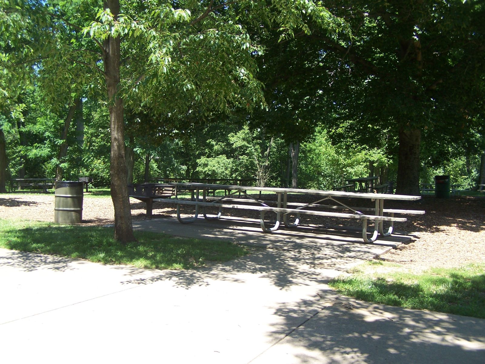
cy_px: 182
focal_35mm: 38
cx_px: 242
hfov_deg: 49.0
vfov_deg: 37.7
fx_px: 532
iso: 80
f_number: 2.8
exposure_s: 1/350
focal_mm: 6.3
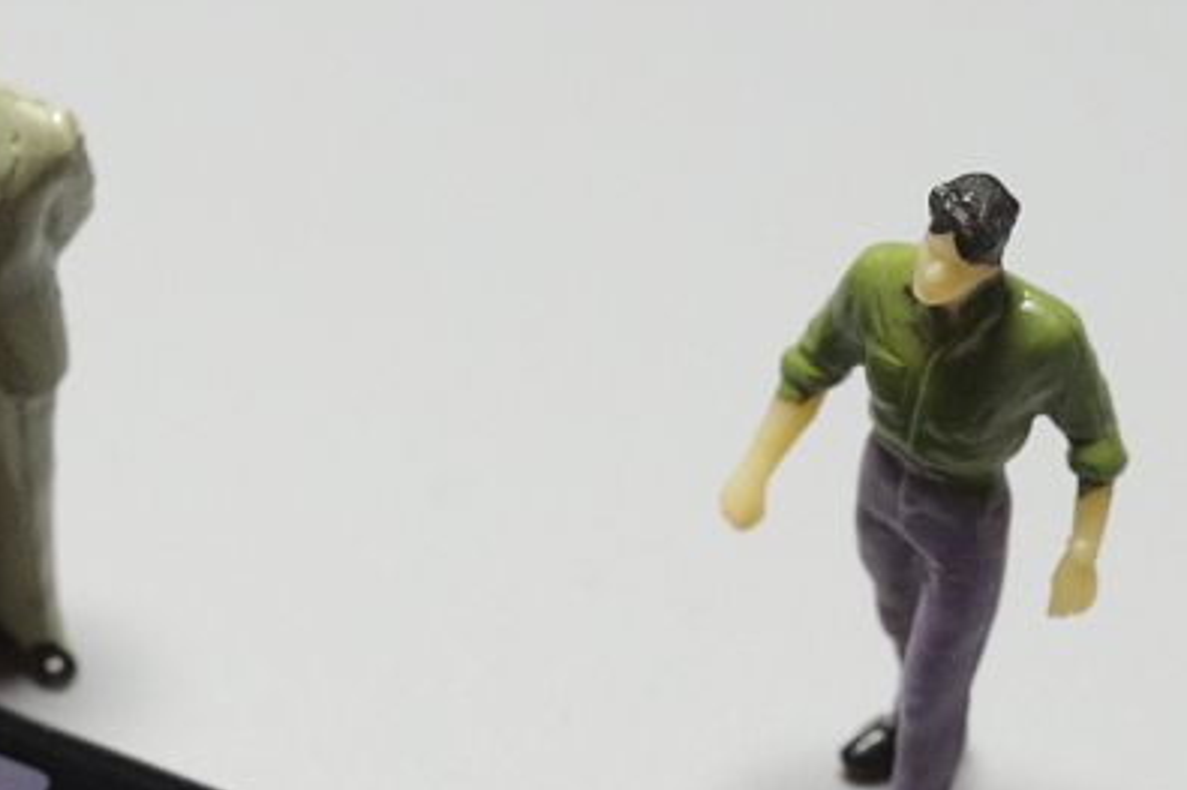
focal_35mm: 231
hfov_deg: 8.8
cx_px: -105
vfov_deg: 5.9
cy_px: 991
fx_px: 7613
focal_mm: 50
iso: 1600
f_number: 10
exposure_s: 1/100
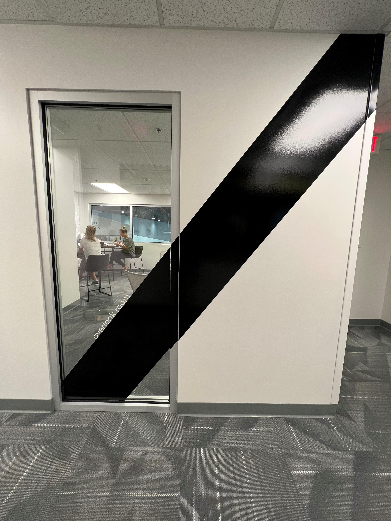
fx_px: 196
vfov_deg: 106.2
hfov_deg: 89.9
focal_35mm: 13
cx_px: 196
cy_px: 260
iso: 160
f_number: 1.8
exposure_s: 1/60
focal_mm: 1.57
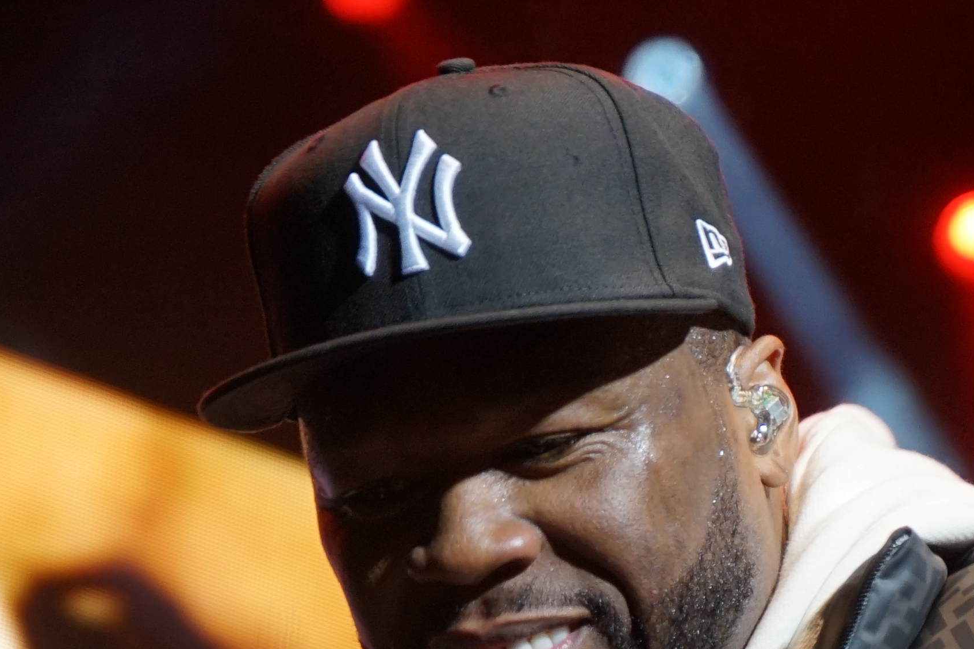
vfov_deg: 5.5
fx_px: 6709
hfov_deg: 8.3
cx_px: 848
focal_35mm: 248
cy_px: 1030
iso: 500
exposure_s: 1/80
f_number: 5.6
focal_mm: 70
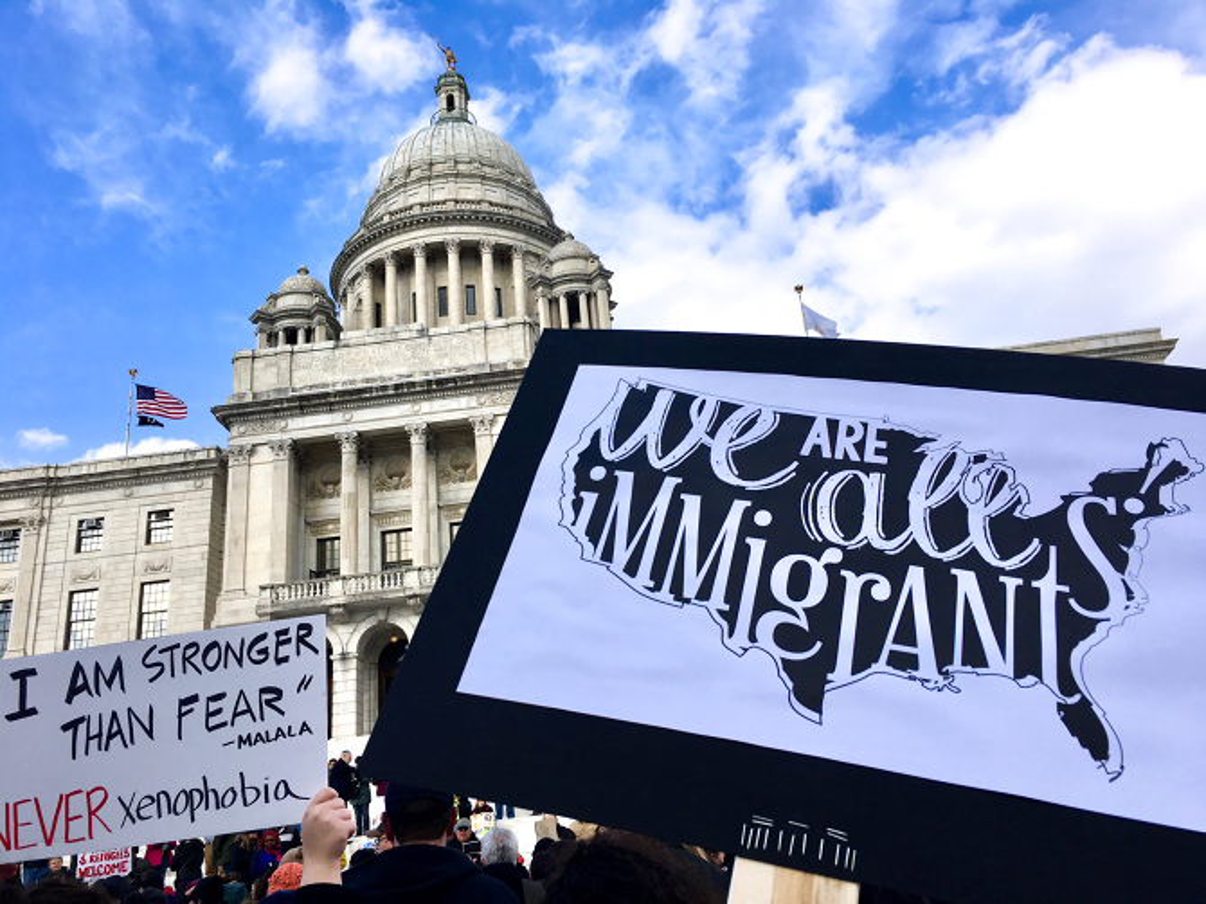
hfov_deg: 61.7
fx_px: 1010
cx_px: 603
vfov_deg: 48.2
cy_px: 452
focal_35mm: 29
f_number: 2.2
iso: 25
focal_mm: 4.15
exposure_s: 1/1148
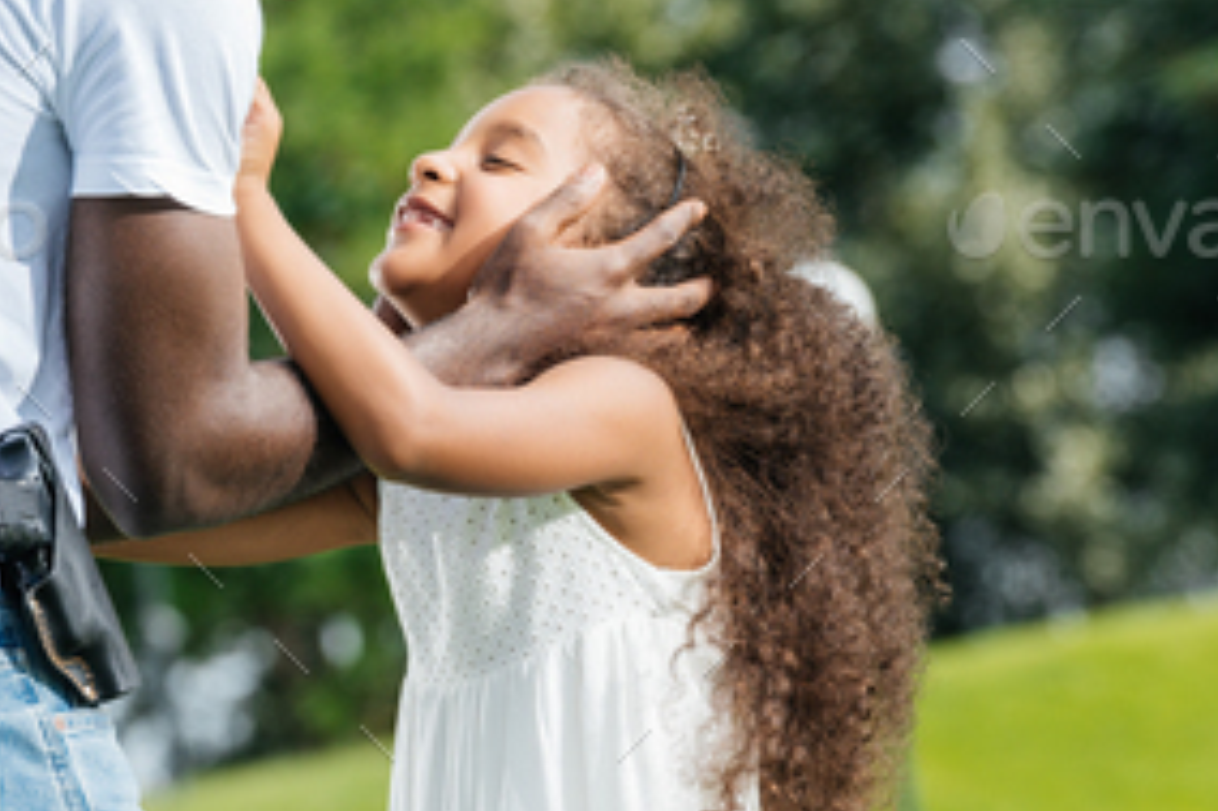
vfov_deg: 3.3
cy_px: 429
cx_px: 485
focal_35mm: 416
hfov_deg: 5.0
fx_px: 14066
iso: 100
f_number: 6.3
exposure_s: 1/250
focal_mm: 200
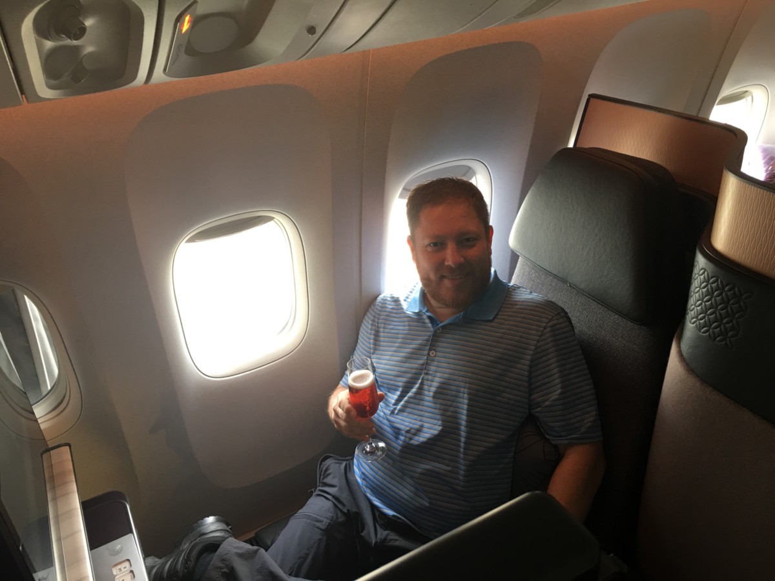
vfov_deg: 48.2
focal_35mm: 29
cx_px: 388
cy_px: 290
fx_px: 649
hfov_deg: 61.7
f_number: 2.2
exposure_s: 1/17
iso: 40
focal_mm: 4.15
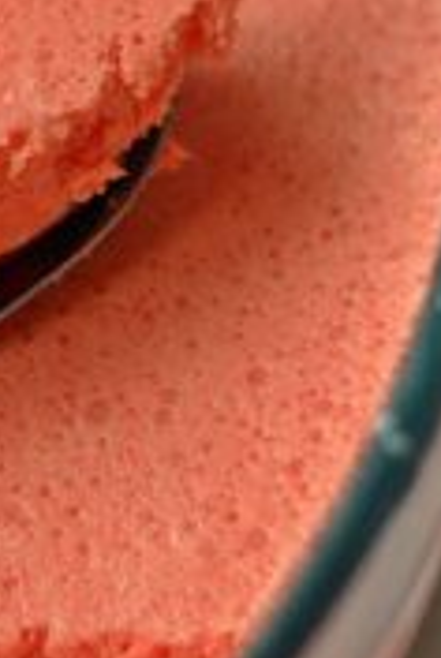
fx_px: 4319
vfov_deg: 8.7
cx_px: -172
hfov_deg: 5.8
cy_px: 249
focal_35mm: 236
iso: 400
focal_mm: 50
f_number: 2.2
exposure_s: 1/60
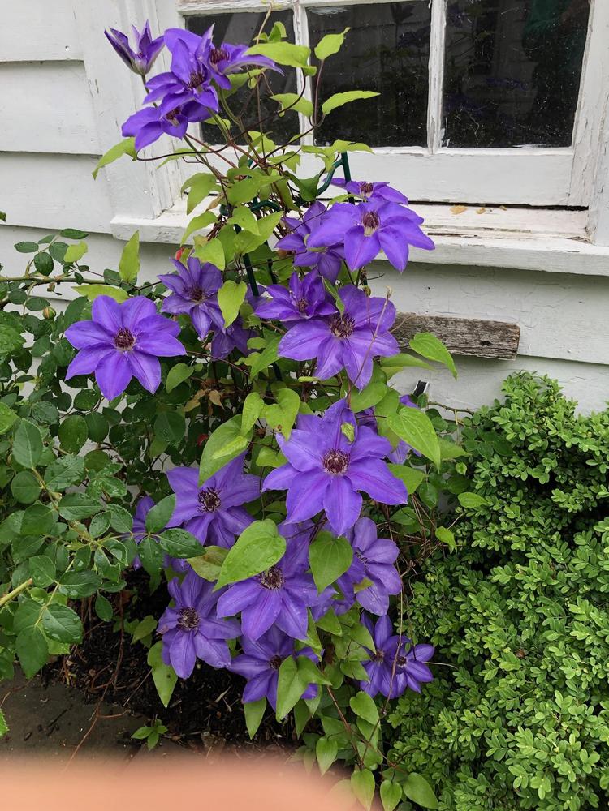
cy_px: 406
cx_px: 304
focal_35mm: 28
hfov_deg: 49.7
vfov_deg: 63.4
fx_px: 657
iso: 20
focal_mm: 3.99
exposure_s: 1/362
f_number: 1.8
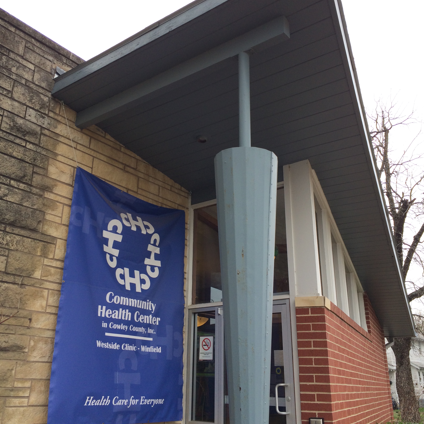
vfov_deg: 47.1
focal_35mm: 35
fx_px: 485
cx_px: 208
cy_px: 180
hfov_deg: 47.2
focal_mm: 4.15
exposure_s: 1/366
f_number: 2.2
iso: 32
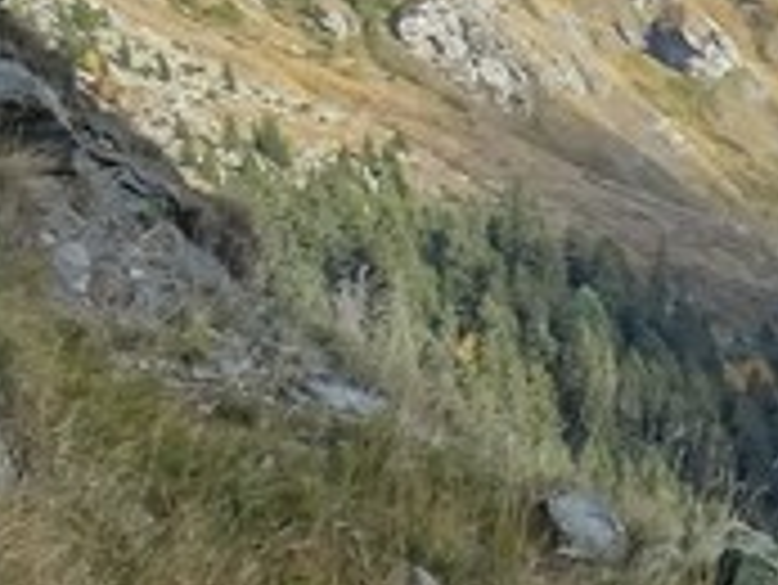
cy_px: 14
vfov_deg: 6.3
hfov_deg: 7.6
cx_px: 2010
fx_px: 5330
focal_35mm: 237
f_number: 4
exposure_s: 1/200
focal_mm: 6.8
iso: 80
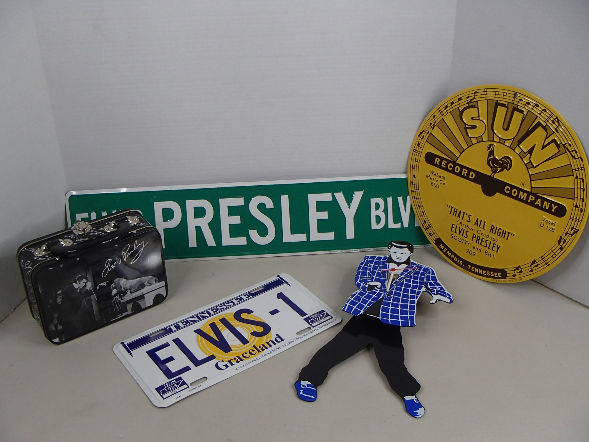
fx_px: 681
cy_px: 221
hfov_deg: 46.8
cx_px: 294
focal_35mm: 40
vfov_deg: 36.0
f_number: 4.7
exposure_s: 1/80
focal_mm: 7.28
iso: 160
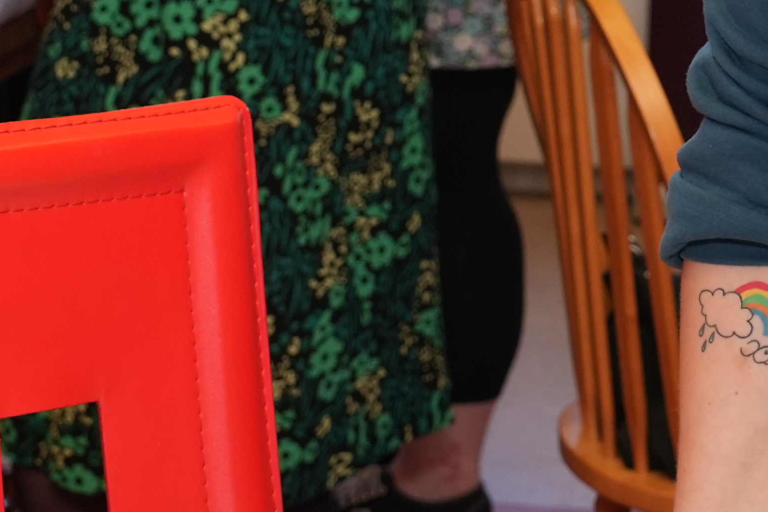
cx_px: 462
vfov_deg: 7.2
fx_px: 4096
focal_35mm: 192
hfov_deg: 10.7
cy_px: 265
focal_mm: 42
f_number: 5.6
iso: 640
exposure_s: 1/125
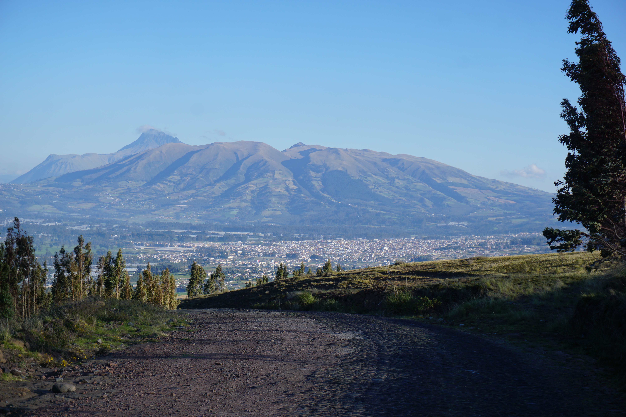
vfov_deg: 18.9
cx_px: 313
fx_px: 1252
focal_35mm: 72
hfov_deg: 28.1
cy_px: 208
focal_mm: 48
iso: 100
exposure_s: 1/400
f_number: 5.6
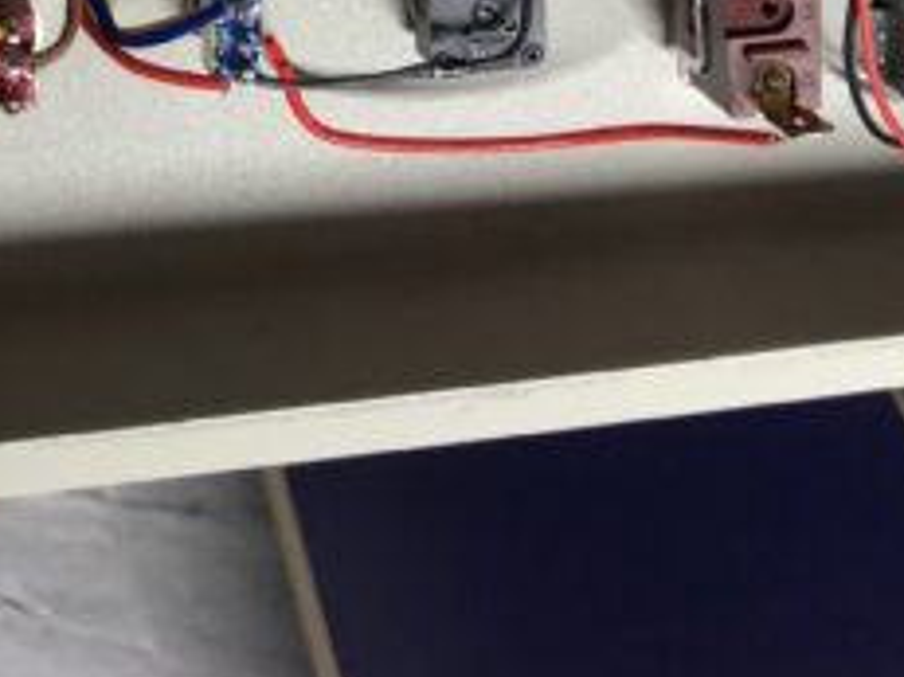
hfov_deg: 20.6
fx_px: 2427
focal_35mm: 93
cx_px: 59
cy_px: -356
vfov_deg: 14.7
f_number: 1.8
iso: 40
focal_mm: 3.99
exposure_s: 1/17
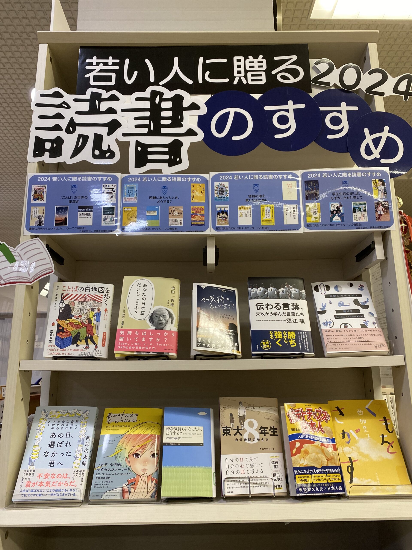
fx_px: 413
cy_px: 275
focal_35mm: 26
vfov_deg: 67.3
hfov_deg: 53.1
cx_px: 206
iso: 200
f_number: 1.8
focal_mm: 4.25
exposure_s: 1/60
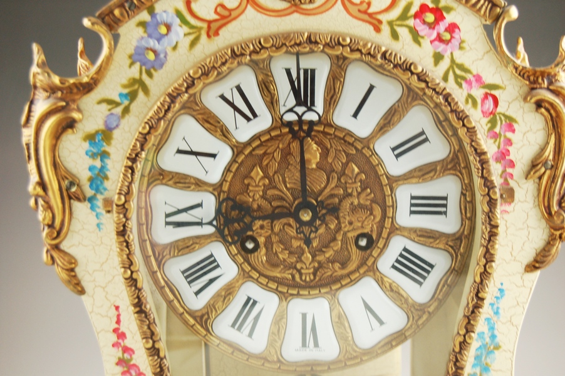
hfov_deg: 29.9
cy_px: 188
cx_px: 282
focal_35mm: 68
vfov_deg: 20.1
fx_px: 1059
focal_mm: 45
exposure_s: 1/50
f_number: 5.3
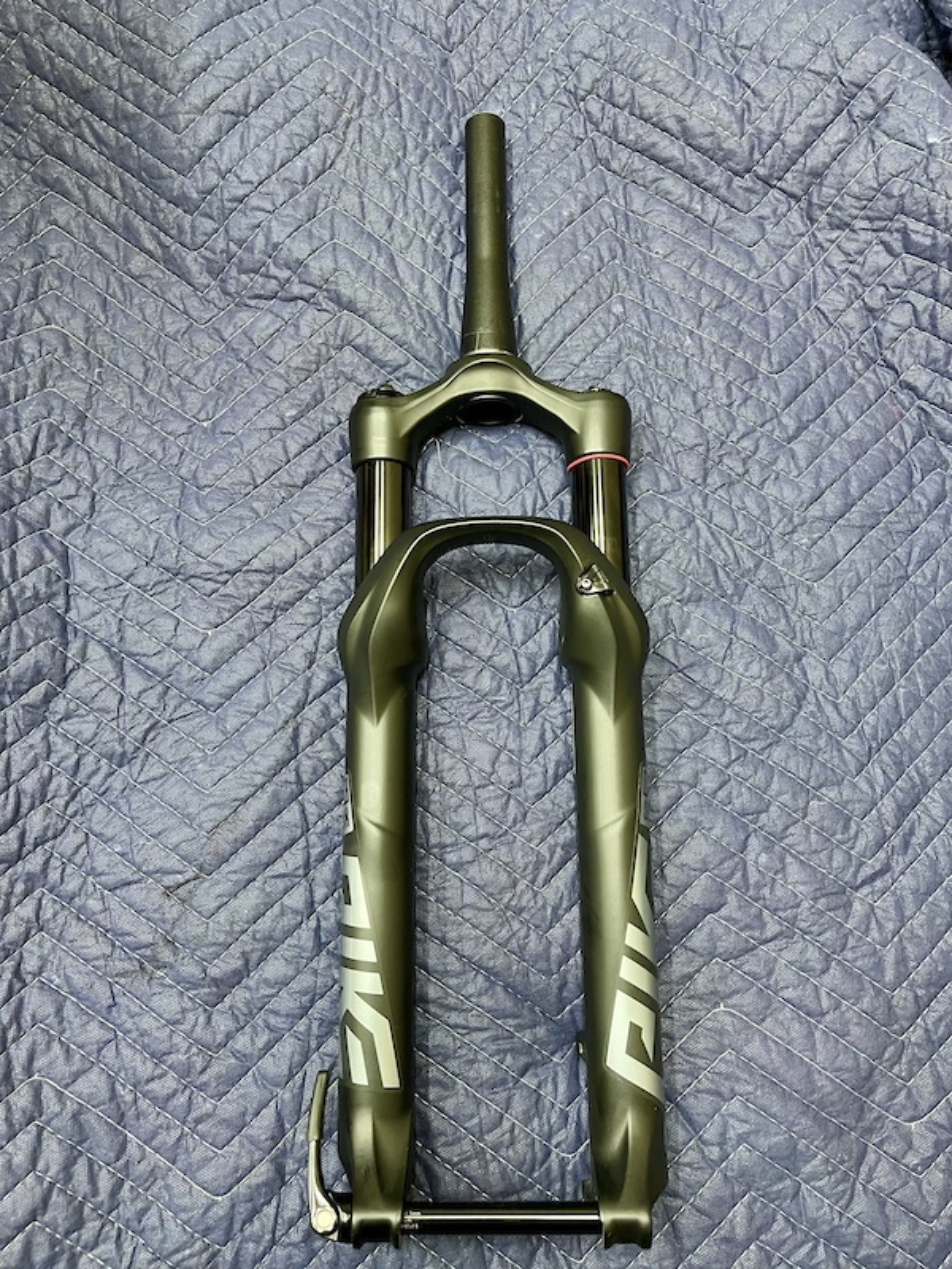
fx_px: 917
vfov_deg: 69.4
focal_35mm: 25
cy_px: 634
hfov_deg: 54.9
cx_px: 476
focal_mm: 5.1
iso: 400
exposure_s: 1/40
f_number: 1.6
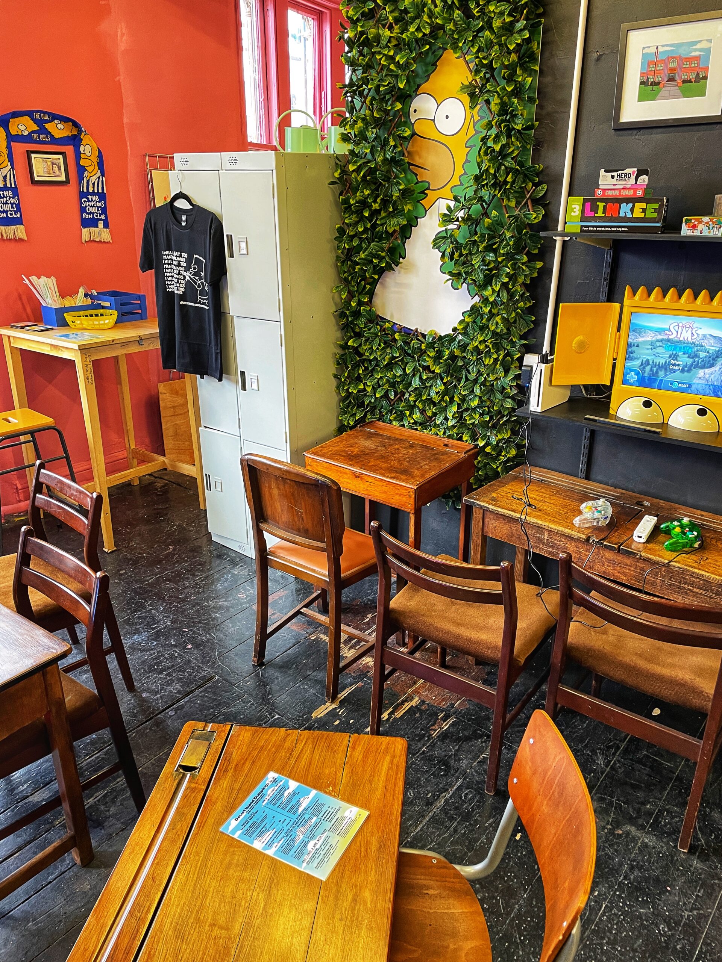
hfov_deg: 53.1
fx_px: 723
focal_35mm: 26
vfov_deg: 67.3
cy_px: 481
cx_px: 361
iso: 125
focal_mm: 4.2
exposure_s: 1/50
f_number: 1.6
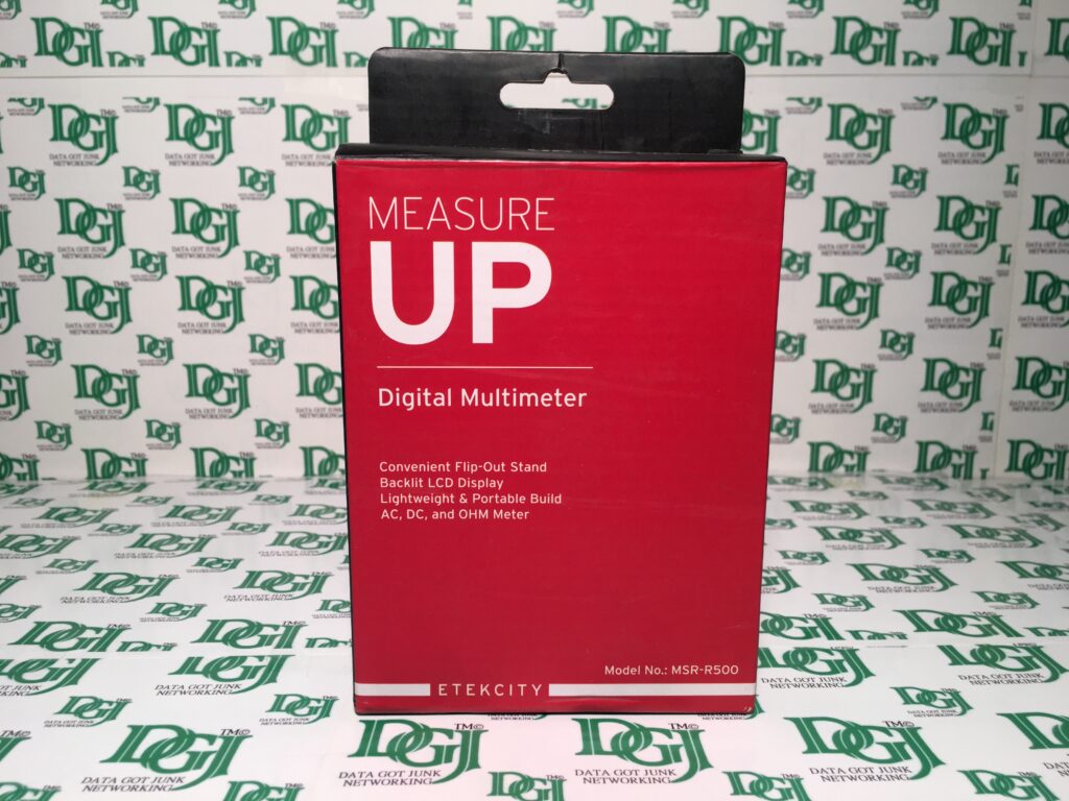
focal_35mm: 29
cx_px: 534
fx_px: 896
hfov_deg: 61.7
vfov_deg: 48.2
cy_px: 400
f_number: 2.2
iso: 40
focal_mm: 4.15
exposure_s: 1/120
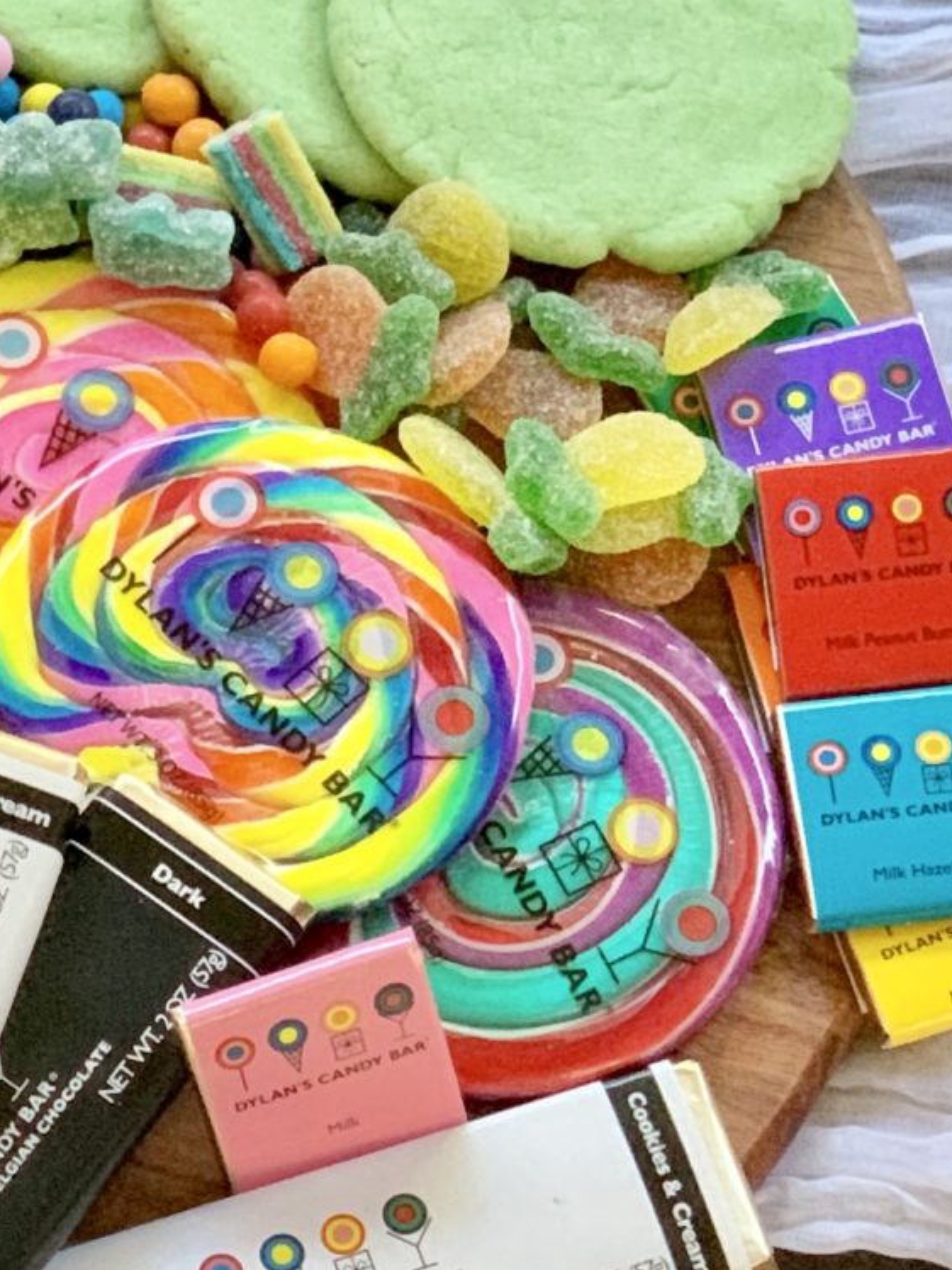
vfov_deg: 11.0
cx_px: -98
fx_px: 6527
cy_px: 1301
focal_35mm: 178
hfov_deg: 8.3
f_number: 2.4
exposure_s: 1/60
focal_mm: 6
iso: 400
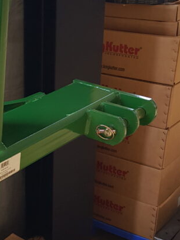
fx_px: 451
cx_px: -29
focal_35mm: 65
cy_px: 164
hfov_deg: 21.2
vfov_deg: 29.6
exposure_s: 1/50
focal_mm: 4.2
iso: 100
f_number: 1.7
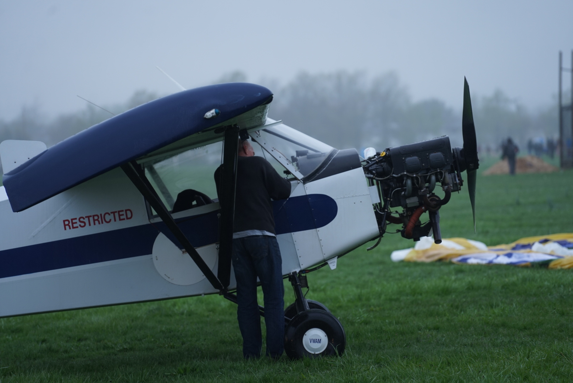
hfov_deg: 10.3
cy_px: 192
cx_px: 286
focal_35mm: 200
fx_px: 3186
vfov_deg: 6.9
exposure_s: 1/160
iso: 200
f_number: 4
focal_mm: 200
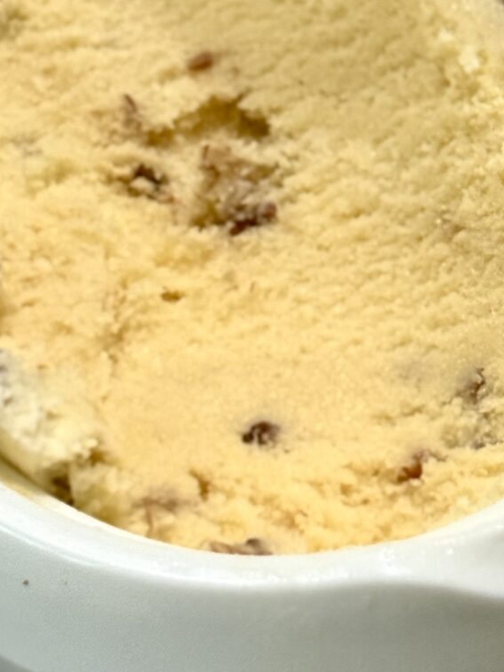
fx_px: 3146
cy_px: 135
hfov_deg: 9.0
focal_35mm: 162
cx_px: 624
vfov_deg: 12.2
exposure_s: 1/40
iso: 320
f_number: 1.78
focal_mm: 6.76
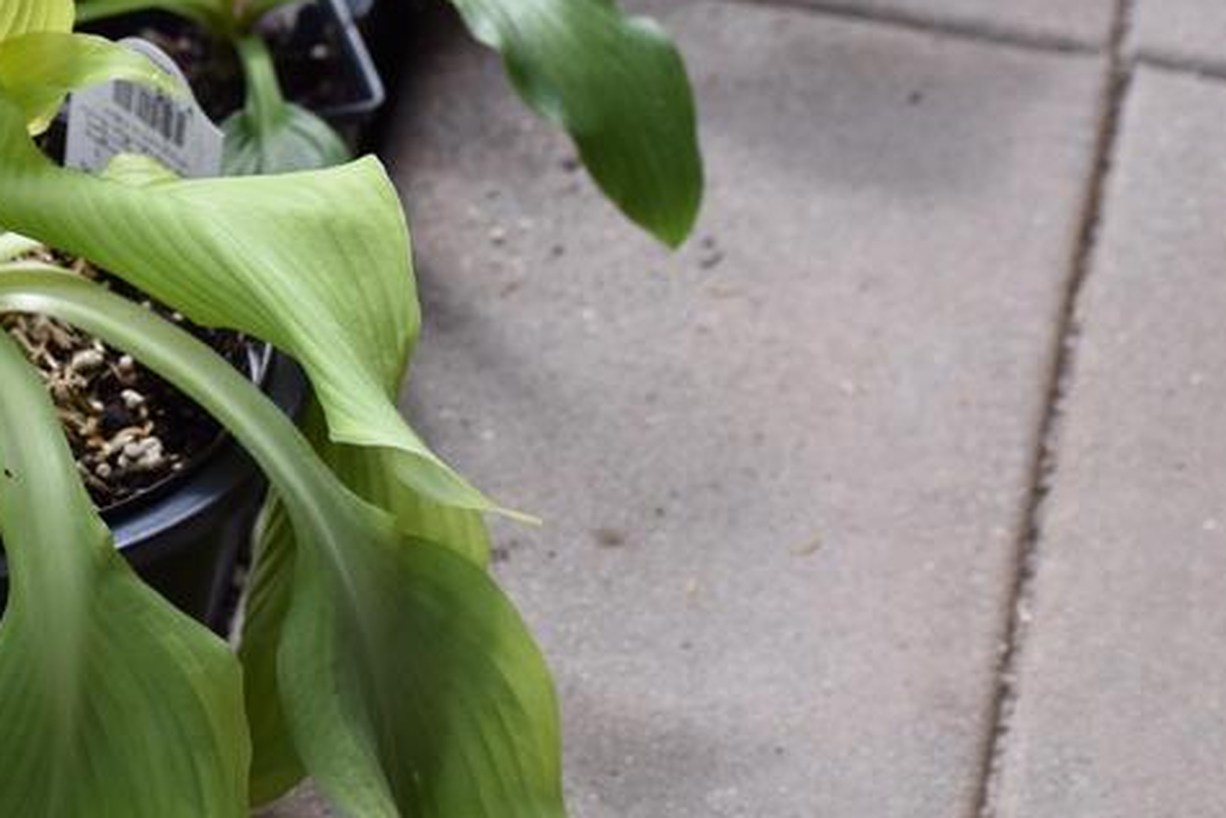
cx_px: 36
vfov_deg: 6.2
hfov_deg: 9.3
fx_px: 7528
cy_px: 316
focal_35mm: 221
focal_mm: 70
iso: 400
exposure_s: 1/500
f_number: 5
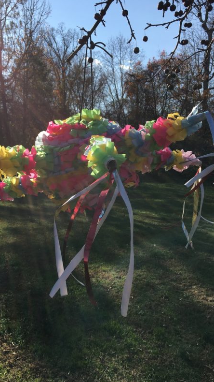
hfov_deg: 36.5
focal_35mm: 32
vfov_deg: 61.0
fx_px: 323
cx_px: 82
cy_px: 191
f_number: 2.2
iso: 25
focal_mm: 4.15
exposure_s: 1/1479
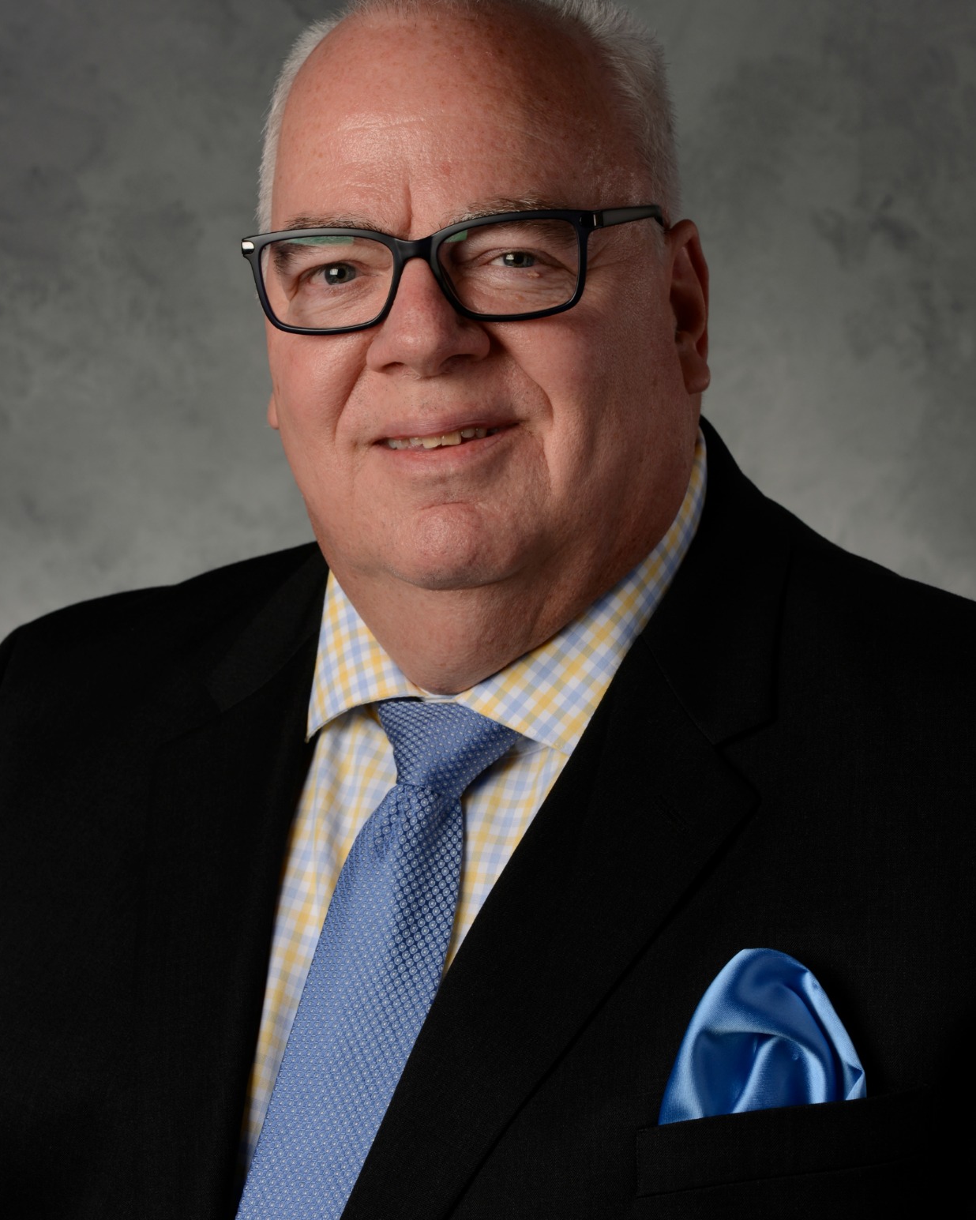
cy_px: 597
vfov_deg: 16.2
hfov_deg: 13.0
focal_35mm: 119
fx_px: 4297
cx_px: 486
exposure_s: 1/80
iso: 100
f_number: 14
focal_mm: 105
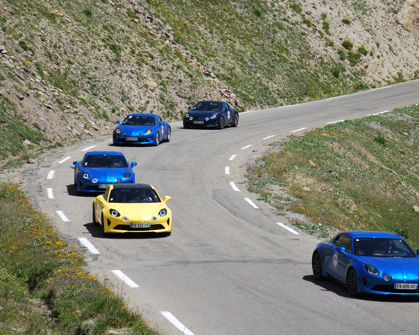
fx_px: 2339
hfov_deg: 10.2
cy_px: 161
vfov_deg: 8.2
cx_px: 219
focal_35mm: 189
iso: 100
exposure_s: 1/500
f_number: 5.6
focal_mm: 105
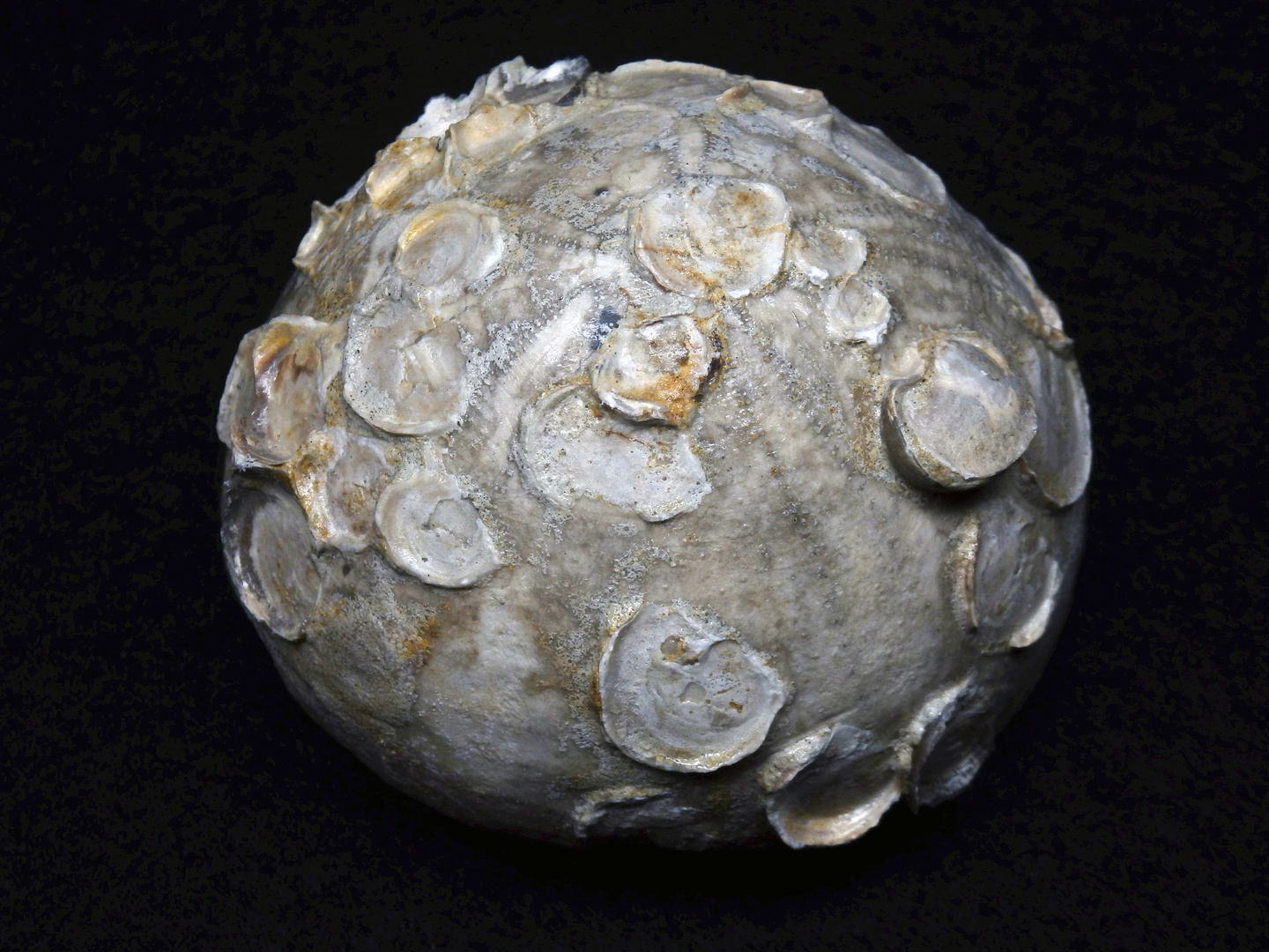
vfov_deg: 18.4
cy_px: 476
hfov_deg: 24.4
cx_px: 634
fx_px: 2933
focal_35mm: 80
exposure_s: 1/320
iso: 100
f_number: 4.6
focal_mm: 14.4
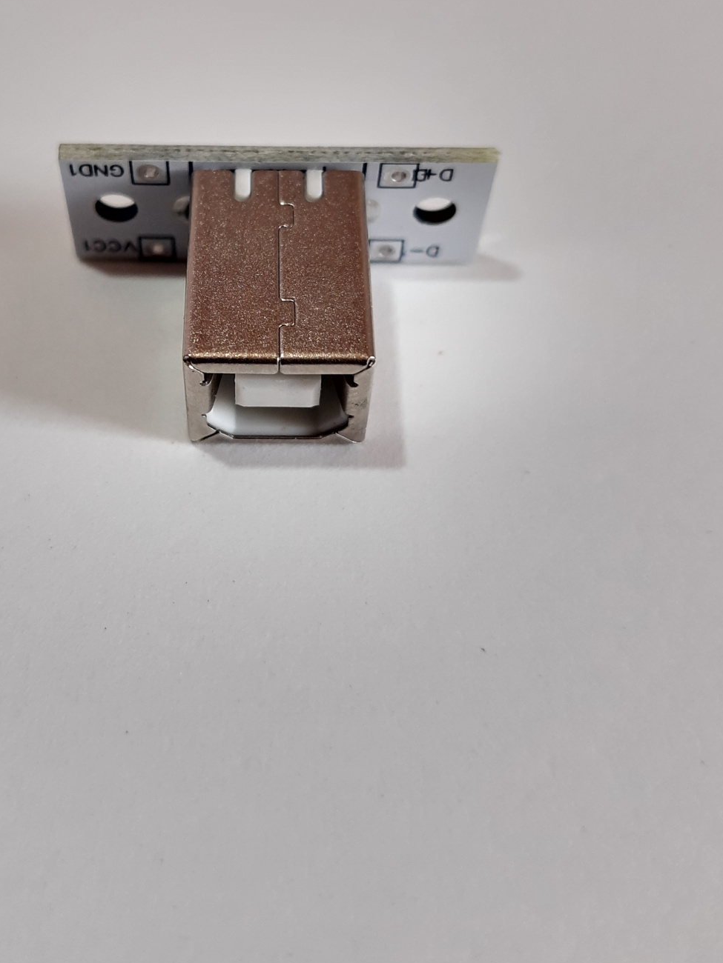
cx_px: 270
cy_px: 339
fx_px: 1114
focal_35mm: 40
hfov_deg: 35.8
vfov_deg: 46.2
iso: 53
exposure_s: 1/100
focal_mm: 4.75
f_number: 1.7
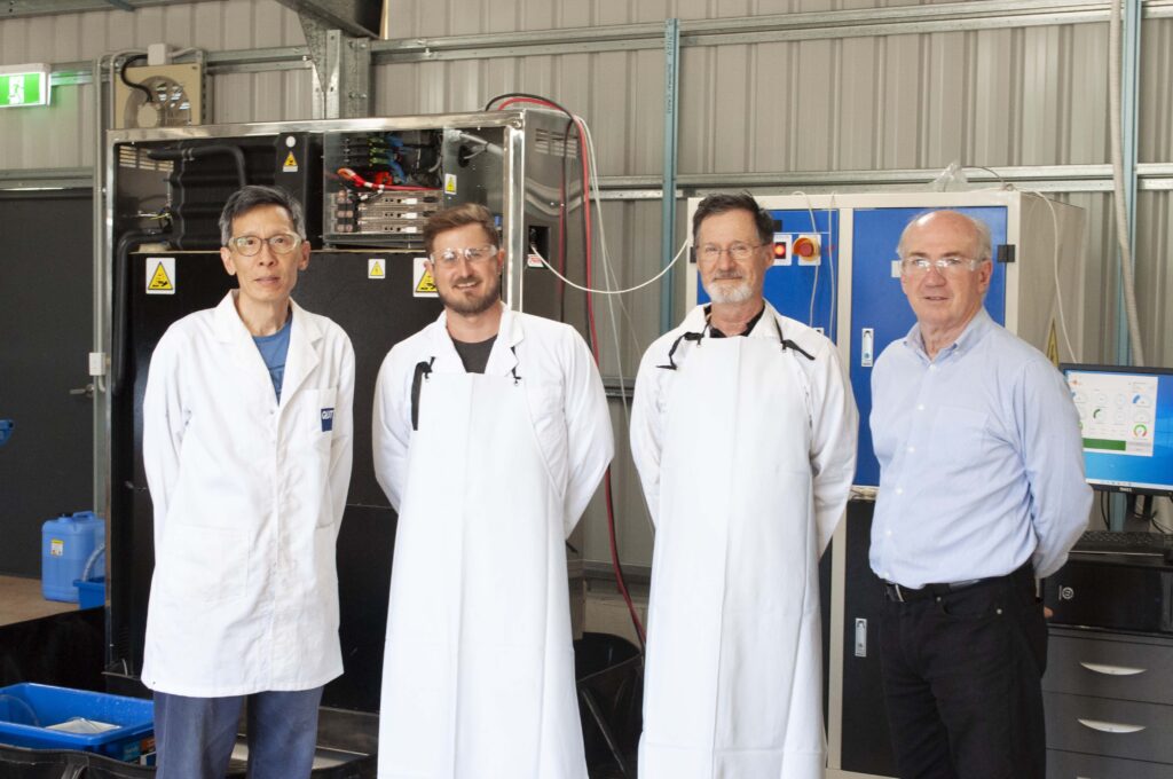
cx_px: 586
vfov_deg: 25.7
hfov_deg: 37.9
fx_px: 1708
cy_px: 390
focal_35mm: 52
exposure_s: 1/40
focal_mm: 35
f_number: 9
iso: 1600
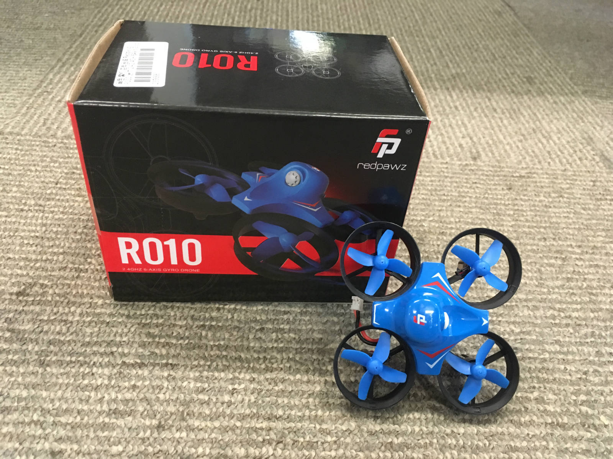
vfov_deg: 48.2
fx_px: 514
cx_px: 306
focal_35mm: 29
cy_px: 230
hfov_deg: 61.7
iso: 250
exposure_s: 1/17
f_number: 2.2
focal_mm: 4.15
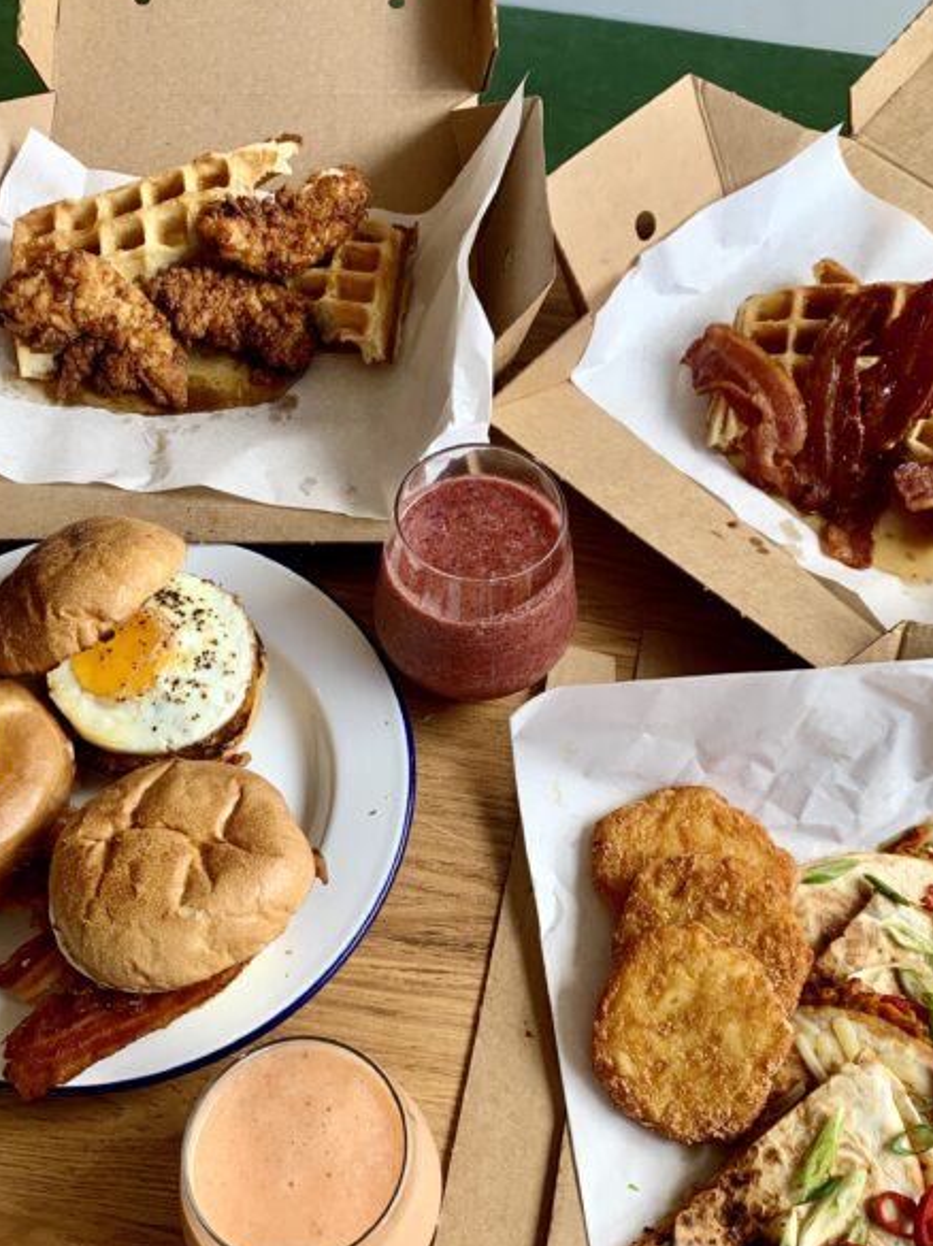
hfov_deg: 38.6
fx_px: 1331
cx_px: 473
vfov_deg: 50.1
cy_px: 688
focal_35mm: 37
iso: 32
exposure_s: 1/100
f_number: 1.8
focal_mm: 4.25
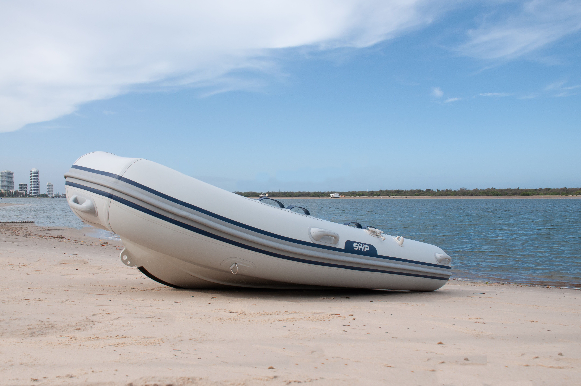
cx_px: 290
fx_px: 508
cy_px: 193
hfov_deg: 59.6
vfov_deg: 41.6
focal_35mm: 32
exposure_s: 1/400
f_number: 10
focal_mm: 21
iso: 200
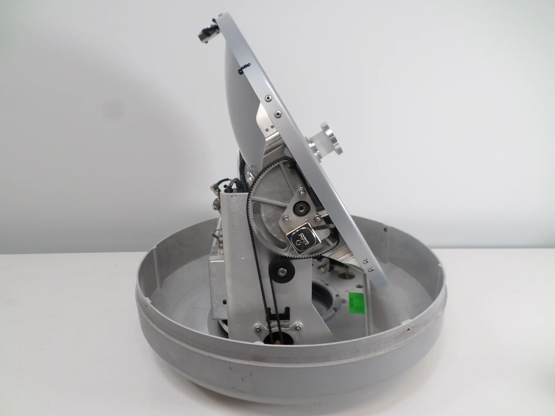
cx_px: 278
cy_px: 208
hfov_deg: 69.4
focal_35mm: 25
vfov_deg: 54.9
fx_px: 401
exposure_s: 1/45
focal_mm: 4.5
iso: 80
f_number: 2.5
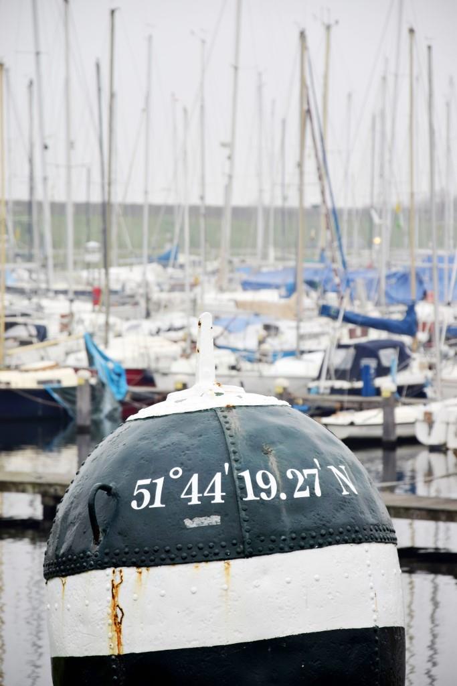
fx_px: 2998
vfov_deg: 13.0
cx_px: 228
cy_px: 343
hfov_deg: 8.7
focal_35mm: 158
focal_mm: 105
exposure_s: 1/40
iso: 100
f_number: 5.6
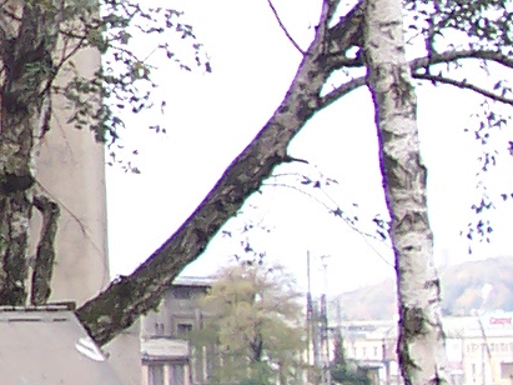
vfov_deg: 8.1
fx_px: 2711
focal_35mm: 183
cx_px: -623
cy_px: 46
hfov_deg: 9.8
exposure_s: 1/350
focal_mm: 5.6
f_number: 2.8
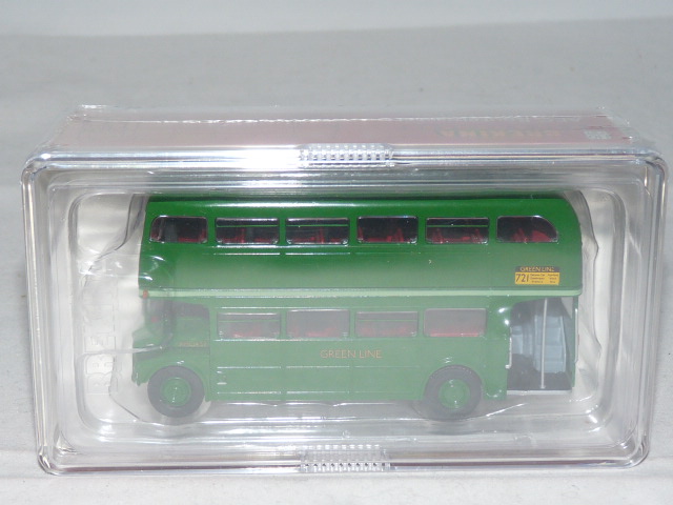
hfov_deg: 25.0
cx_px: 336
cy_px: 252
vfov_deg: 18.9
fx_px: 1516
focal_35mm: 78
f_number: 3
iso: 100
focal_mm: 7.8
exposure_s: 1/125
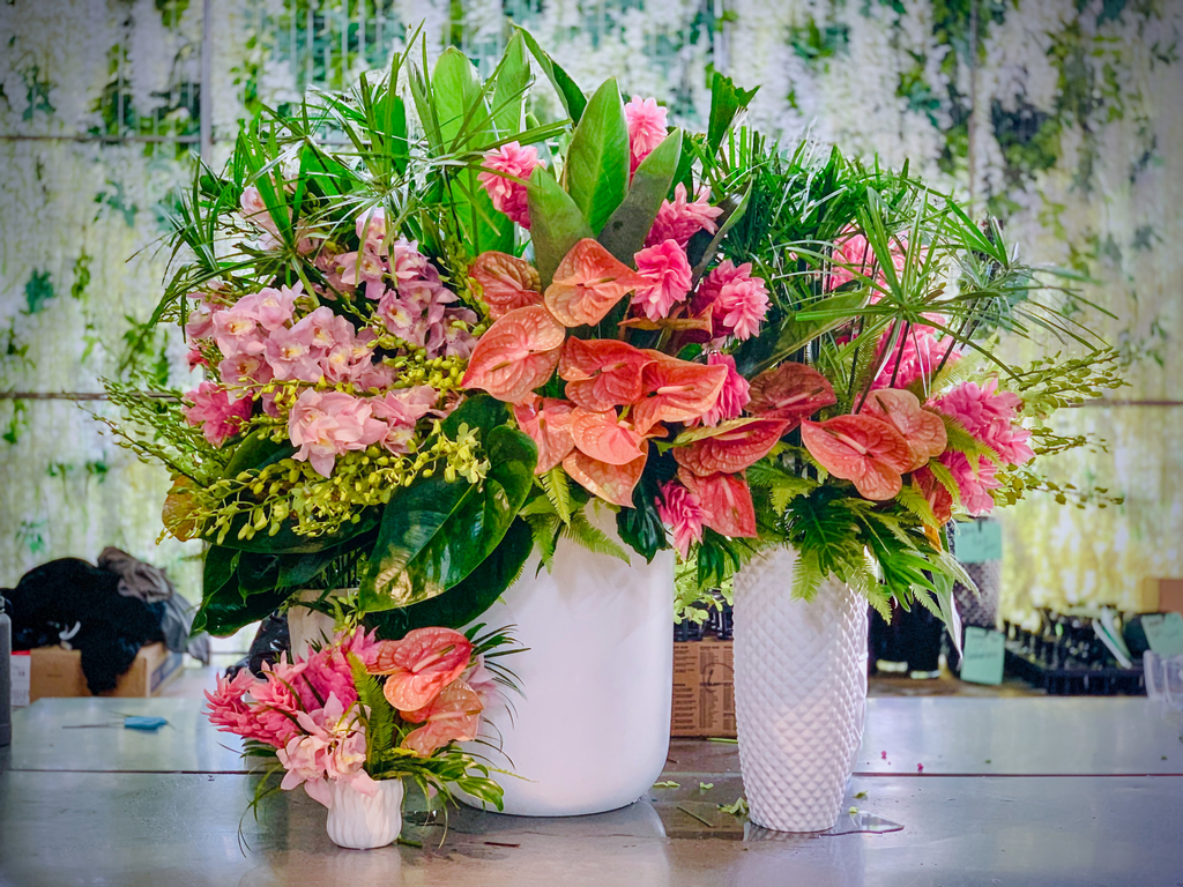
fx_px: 1777
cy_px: 444
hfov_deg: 36.8
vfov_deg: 28.0
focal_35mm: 52
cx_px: 592
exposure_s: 1/60
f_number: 2.4
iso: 320
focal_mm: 6
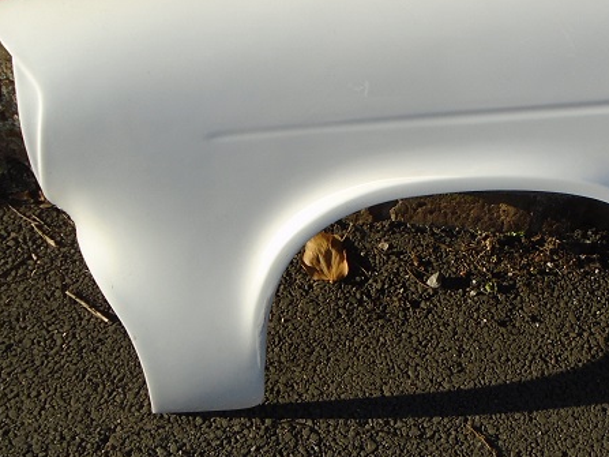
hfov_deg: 34.7
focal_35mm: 54
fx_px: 950
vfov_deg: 27.0
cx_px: 462
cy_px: 216
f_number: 8.8
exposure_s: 1/160
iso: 100
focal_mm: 5.5
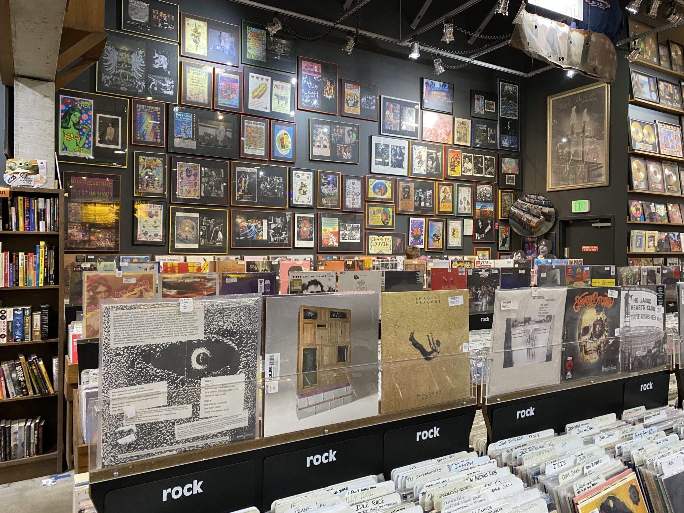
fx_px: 514
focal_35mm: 26
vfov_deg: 53.1
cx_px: 342
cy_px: 256
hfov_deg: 67.3
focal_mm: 4.25
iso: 250
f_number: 1.8
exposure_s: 1/60
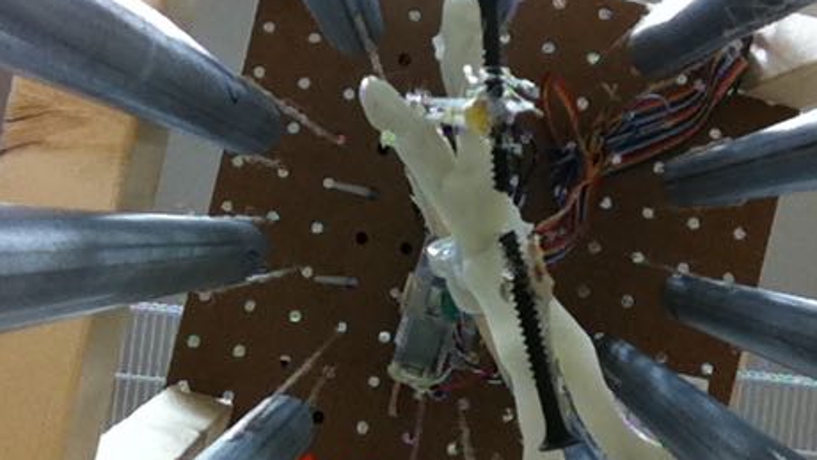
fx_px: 1148
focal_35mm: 53
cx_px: 451
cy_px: 192
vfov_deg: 22.6
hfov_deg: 39.1
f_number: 2.4
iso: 125
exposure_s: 1/40
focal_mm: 3.85
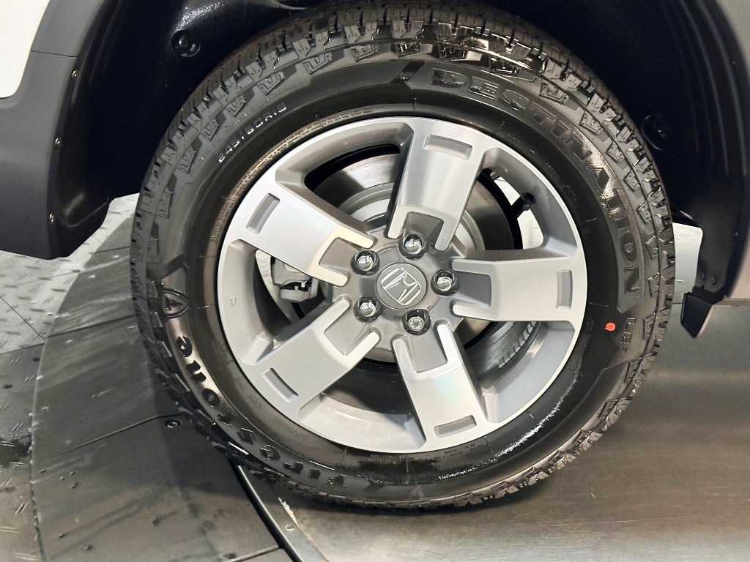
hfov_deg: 39.7
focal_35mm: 48
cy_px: 281
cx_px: 375
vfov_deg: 30.3
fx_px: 1040
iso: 500
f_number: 1.78
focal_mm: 6.86
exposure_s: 1/30
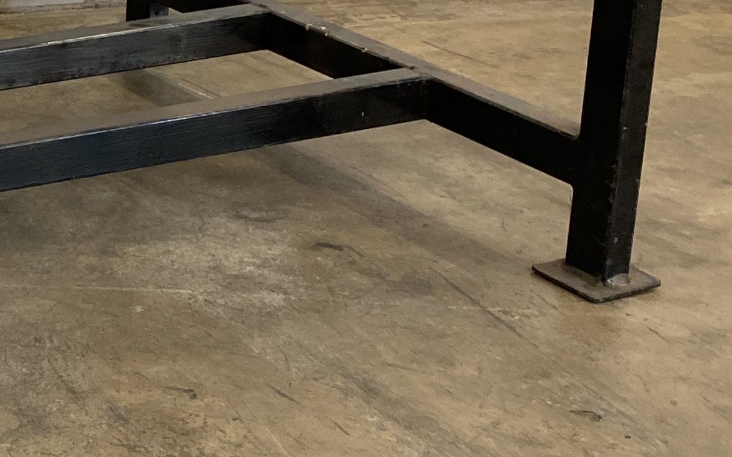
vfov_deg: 13.7
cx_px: -325
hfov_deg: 19.4
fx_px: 1895
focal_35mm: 95
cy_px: 73
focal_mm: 4.25
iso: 125
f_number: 1.8
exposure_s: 1/70
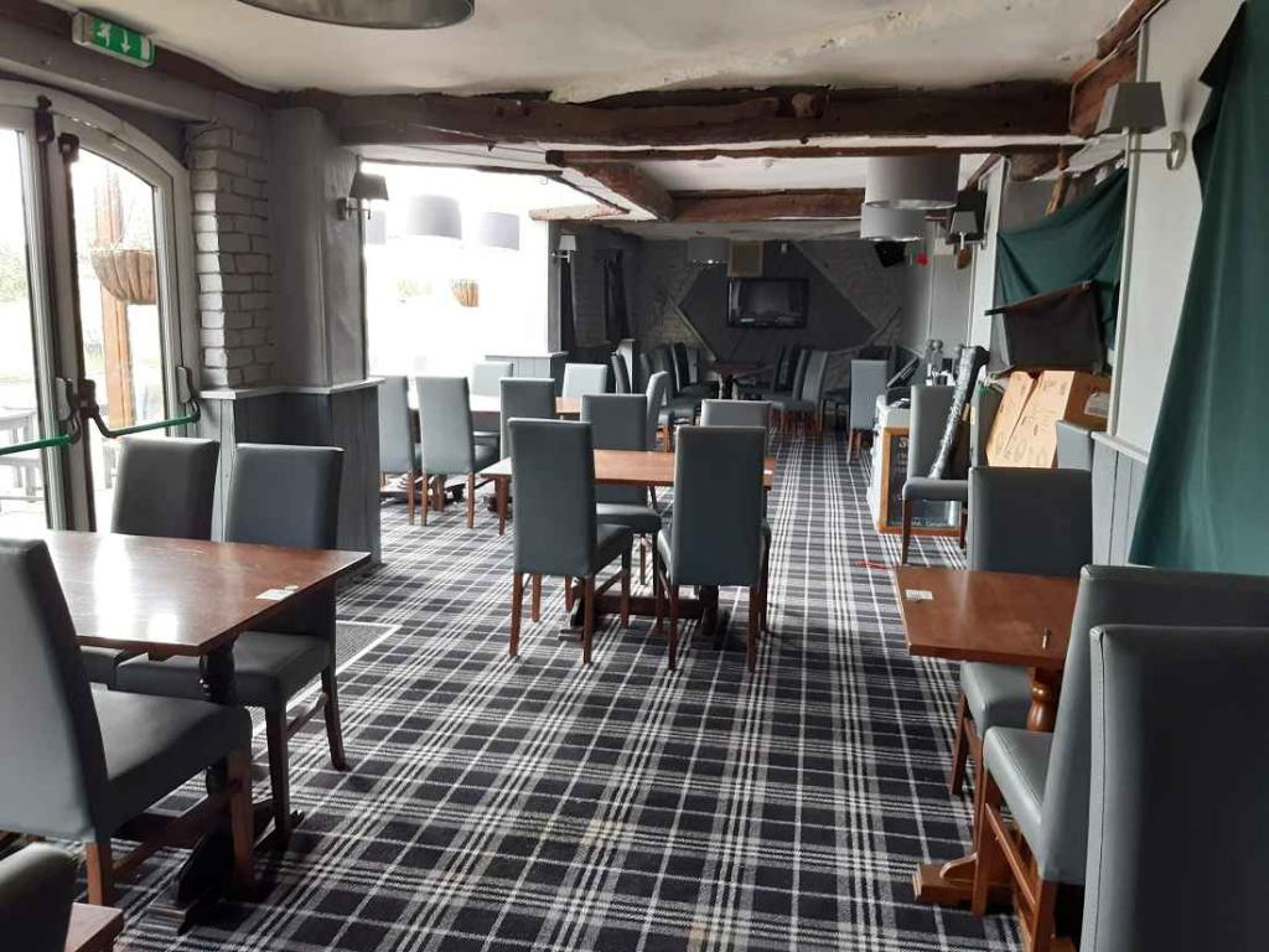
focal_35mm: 26
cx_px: 634
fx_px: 953
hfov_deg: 67.3
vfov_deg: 53.1
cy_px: 476
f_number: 1.7
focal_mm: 3.92
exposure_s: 1/50
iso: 100
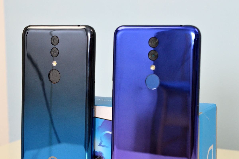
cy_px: 80
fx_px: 497
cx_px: 120
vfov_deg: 18.1
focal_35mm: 75
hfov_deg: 27.0
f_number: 10
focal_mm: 50
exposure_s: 1/50
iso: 1600
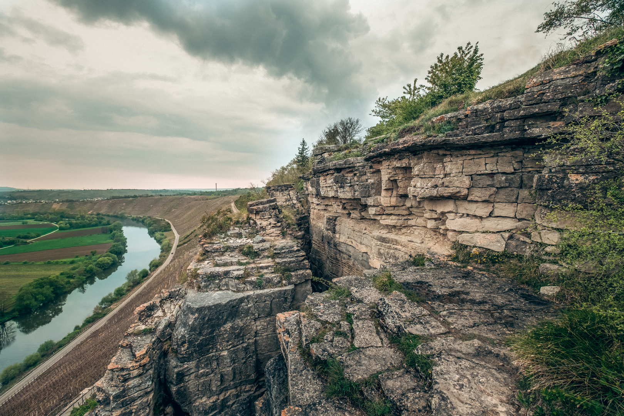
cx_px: 312
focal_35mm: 15
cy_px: 208
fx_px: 260
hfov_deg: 100.4
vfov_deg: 77.3
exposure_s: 1/160
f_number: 4
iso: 200
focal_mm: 10
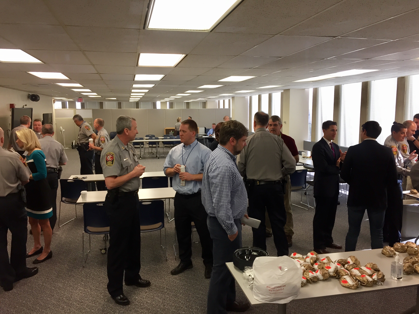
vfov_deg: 48.2
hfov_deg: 61.7
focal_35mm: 29
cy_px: 157
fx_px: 351
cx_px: 210
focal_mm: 4.15
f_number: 2.2
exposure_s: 1/30
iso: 64
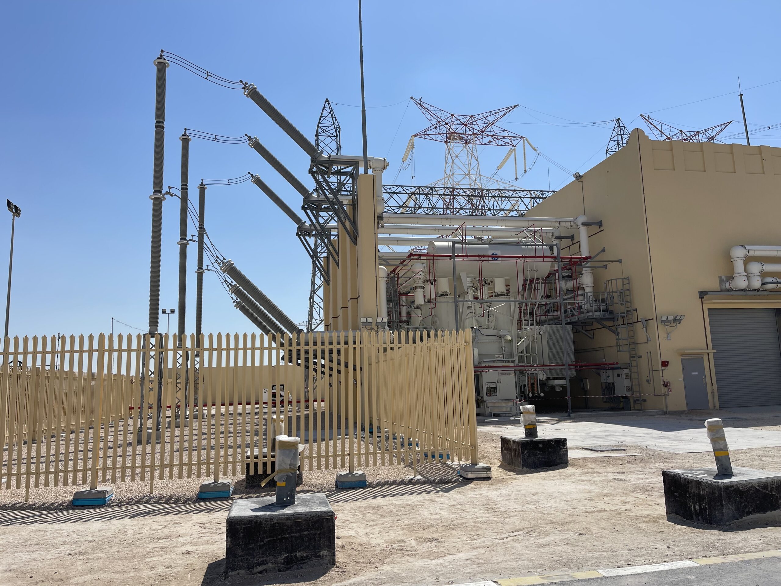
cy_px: 293
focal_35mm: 25
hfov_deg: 69.4
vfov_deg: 54.9
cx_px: 390
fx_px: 564
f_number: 1.6
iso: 32
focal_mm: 5.1
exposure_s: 1/9174
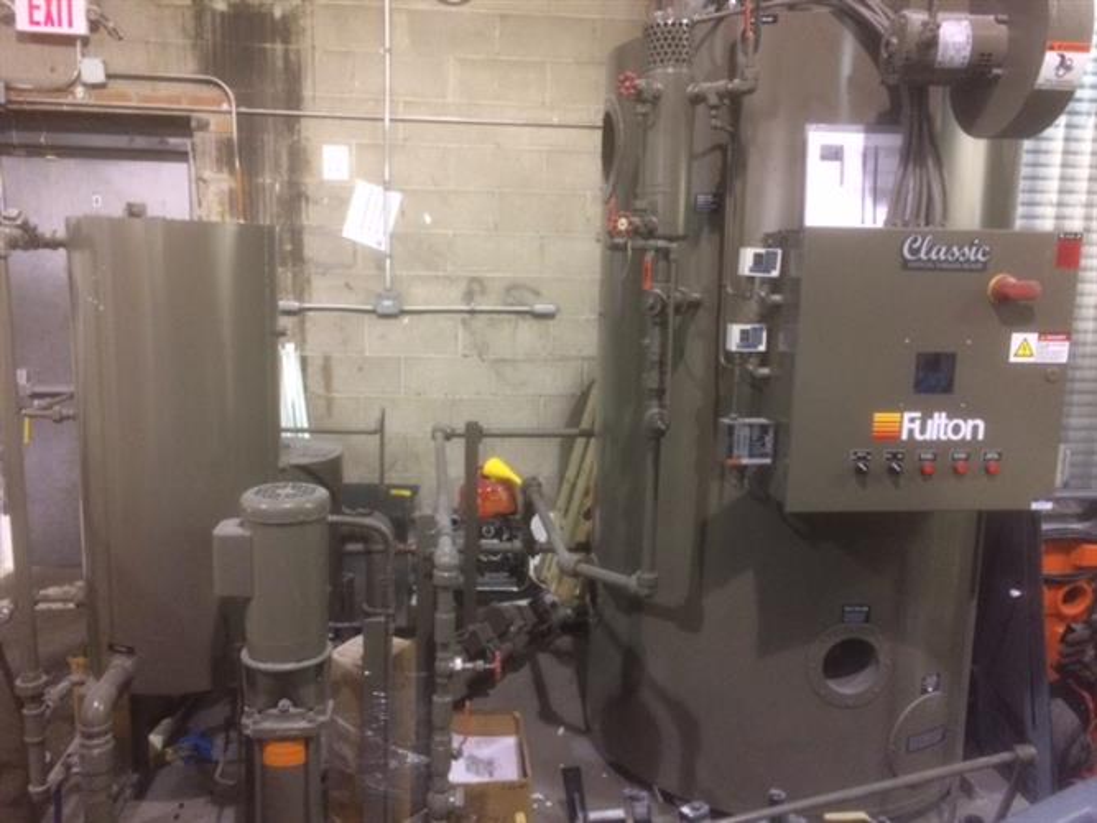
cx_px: 548
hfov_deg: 61.7
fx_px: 919
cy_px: 412
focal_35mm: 29
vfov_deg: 48.2
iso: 320
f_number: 2.2
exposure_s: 1/20
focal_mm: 4.15
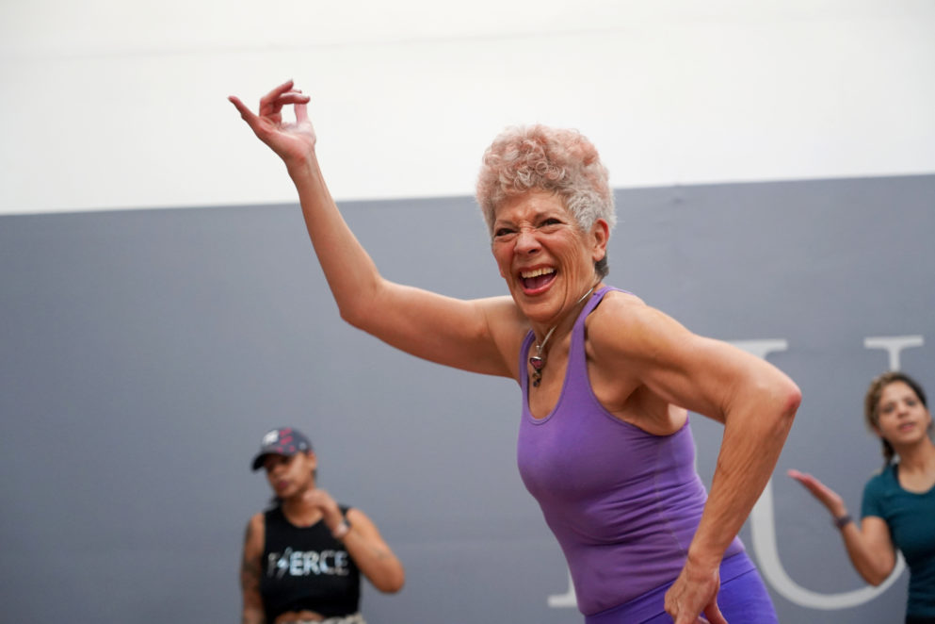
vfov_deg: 19.5
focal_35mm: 70
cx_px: 468
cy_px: 312
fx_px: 1818
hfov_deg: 28.8
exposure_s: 1/160
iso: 5000
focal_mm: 70
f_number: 4
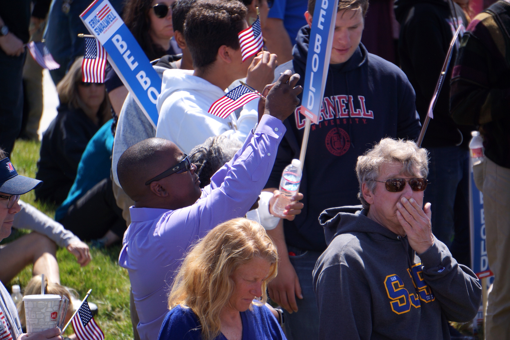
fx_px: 4051
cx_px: 255
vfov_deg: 4.8
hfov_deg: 7.2
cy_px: 170
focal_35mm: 286
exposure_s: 1/400
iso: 100
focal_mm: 191
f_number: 6.3
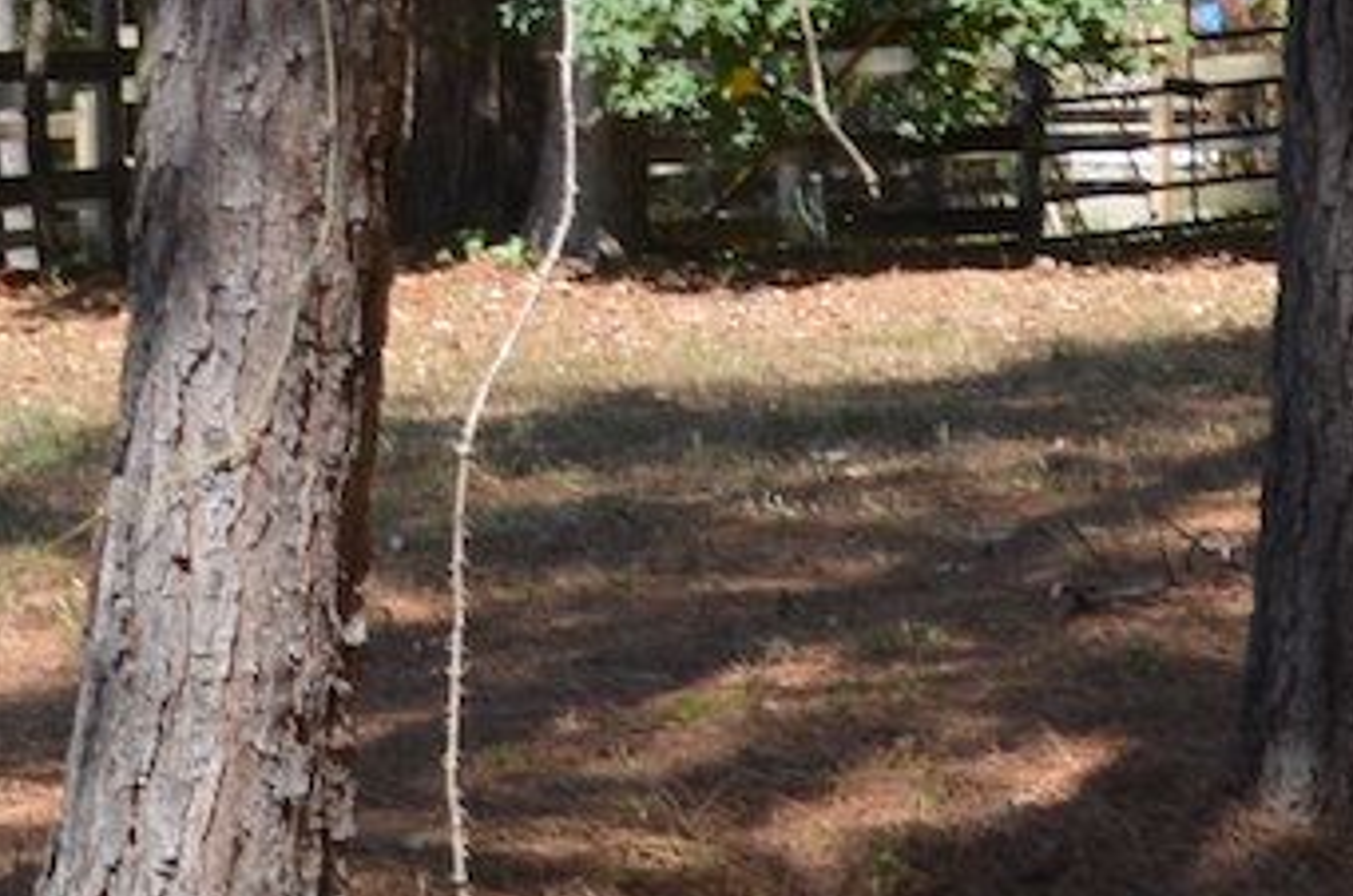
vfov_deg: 5.5
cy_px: -71
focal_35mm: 248
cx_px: 555
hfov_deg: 8.3
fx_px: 9303
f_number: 7.1
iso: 100
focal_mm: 22
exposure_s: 1/200
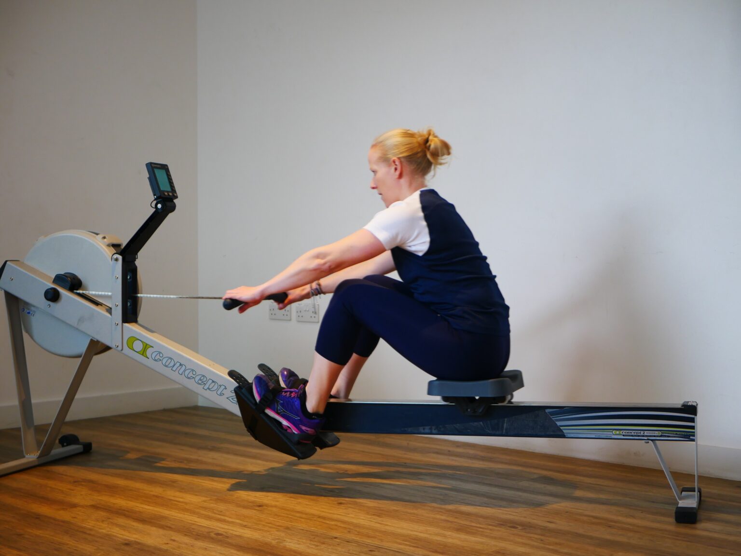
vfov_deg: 29.1
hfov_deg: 38.2
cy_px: 278
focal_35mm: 50
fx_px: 1071
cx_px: 370
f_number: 1.7
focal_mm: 25
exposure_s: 1/60
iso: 250
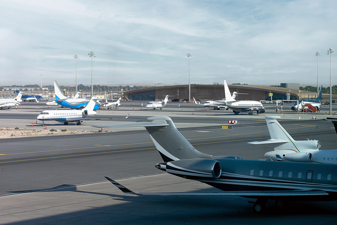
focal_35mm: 110
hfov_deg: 18.6
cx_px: 168
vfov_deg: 12.5
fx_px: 1030
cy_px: 112
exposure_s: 1/100
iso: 80
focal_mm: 110
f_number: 11
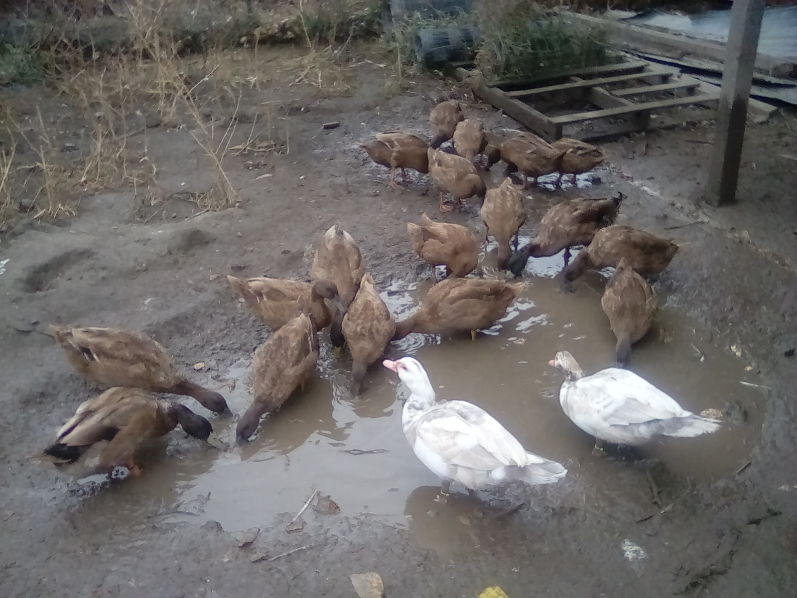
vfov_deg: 36.8
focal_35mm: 39
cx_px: 398
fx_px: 898
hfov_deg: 47.9
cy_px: 299
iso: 64
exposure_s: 1/173
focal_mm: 3.1
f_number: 2.8
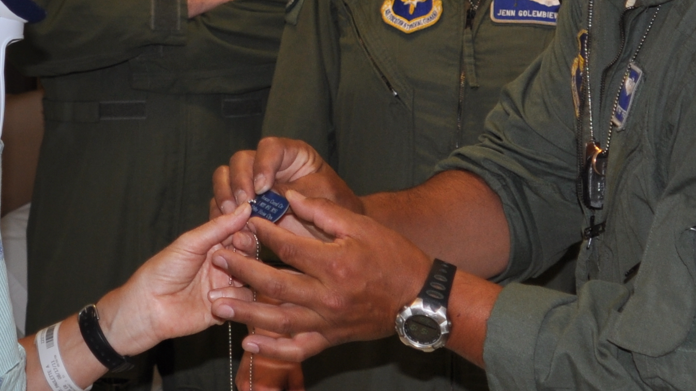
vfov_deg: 10.0
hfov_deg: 17.8
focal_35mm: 120
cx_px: 174
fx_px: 2215
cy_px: -58
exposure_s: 1/60
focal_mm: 24
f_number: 3.5
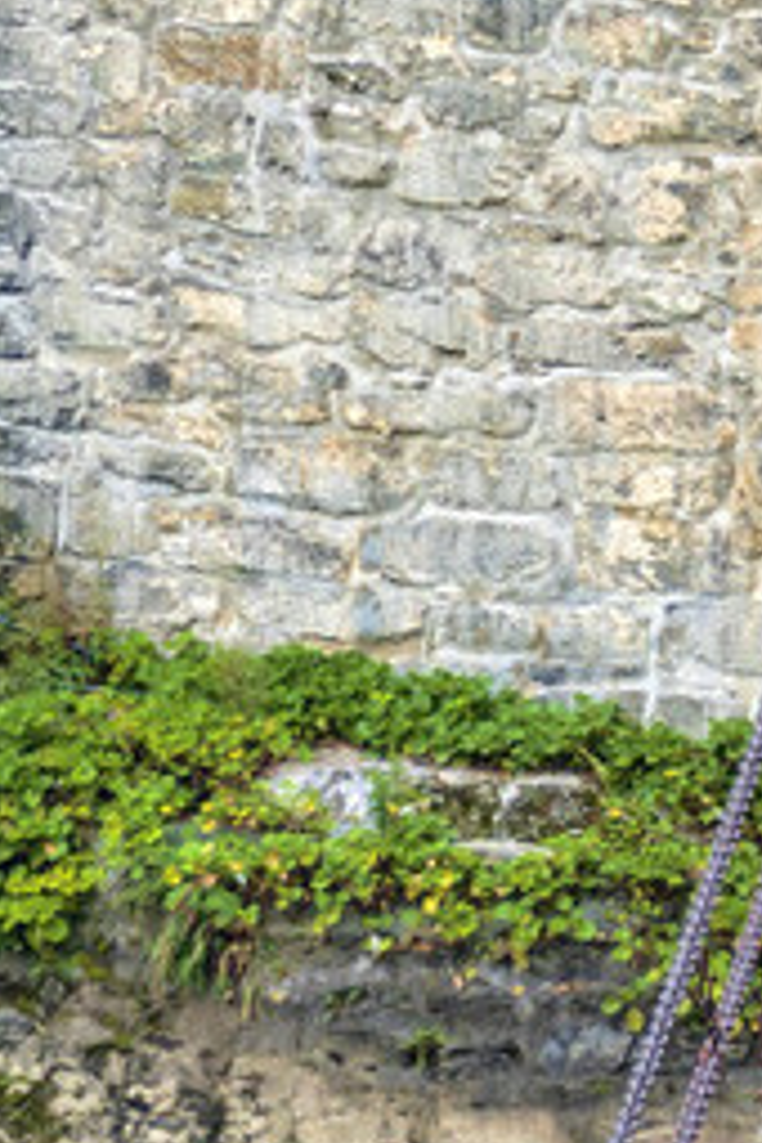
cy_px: -448
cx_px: 1428
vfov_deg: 2.3
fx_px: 28351
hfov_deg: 1.5
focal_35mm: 893
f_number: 5.6
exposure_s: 1/160
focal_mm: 190
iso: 200
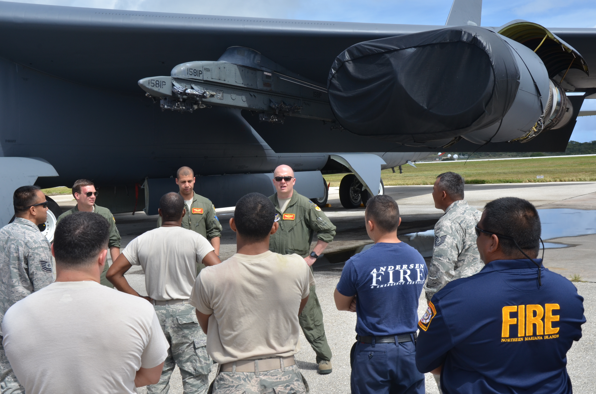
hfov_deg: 43.7
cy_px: 197
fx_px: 743
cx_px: 298
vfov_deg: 29.7
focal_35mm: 45
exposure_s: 1/250
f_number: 16
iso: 250
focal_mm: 30
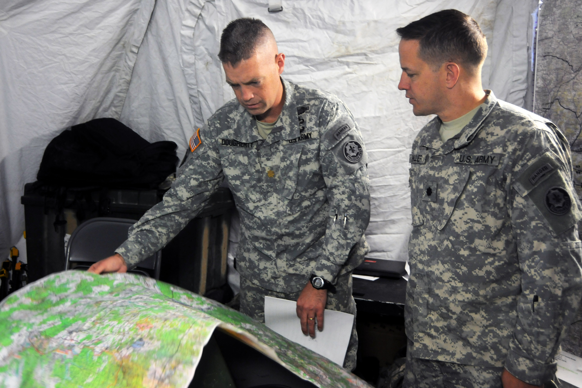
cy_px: 194
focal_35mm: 40
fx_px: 655
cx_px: 291
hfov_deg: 47.9
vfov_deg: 33.0
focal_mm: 27
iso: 800
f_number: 4
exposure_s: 1/60
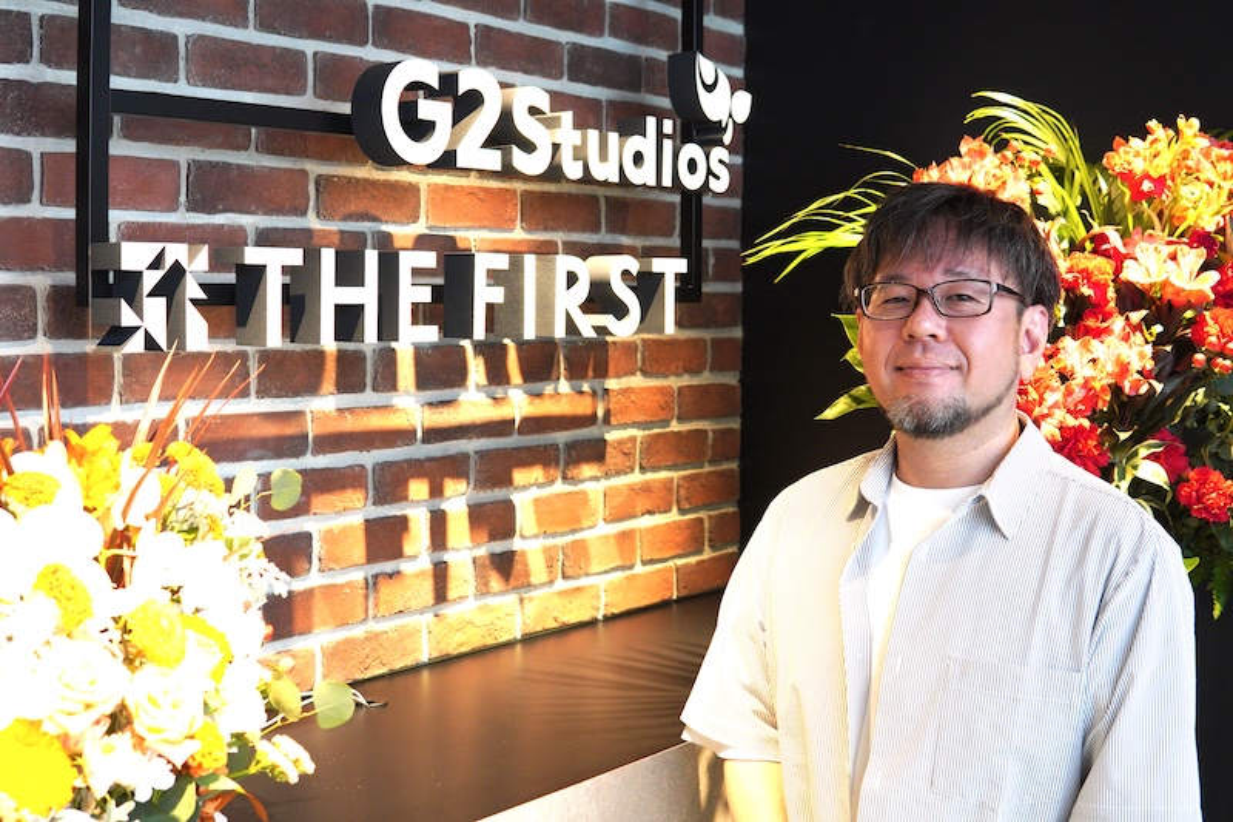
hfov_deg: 43.6
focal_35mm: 45
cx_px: 616
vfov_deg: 29.9
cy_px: 411
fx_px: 1541
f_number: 3.5
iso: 1600
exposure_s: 1/160
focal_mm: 30
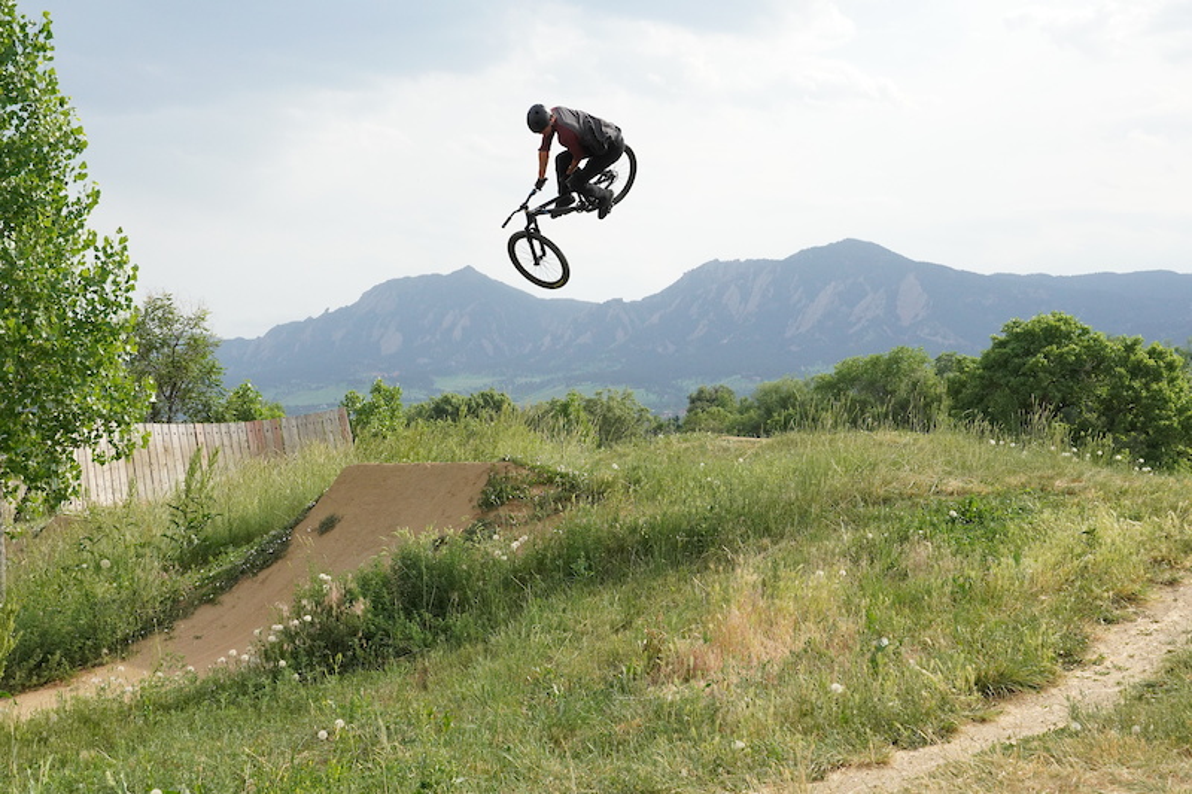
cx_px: 596
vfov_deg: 26.5
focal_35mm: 51
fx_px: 1688
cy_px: 397
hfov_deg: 38.9
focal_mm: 34
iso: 1600
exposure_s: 1/2500
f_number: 7.1
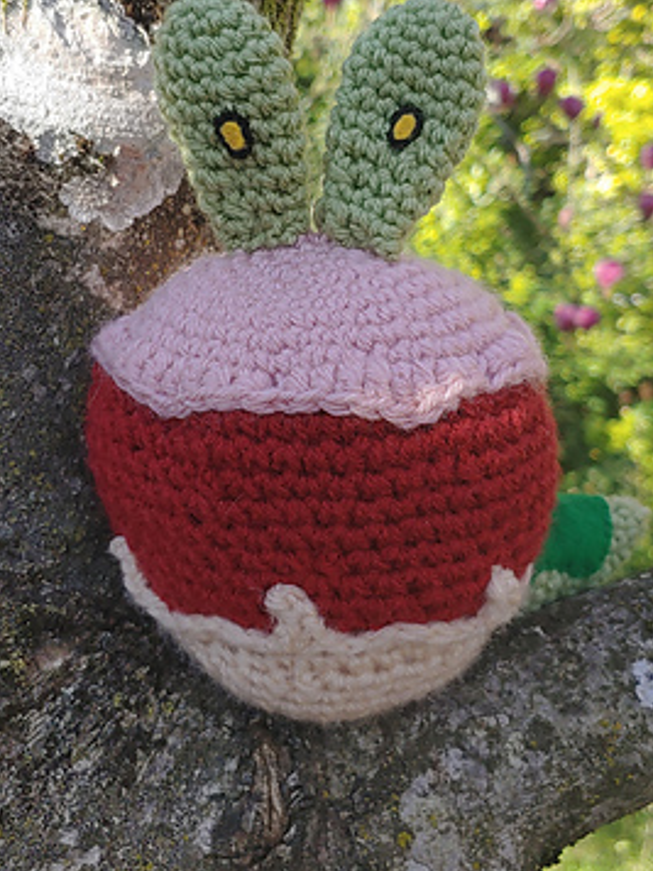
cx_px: 325
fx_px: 1132
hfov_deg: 32.2
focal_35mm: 45
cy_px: 272
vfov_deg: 41.4
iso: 50
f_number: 1.5
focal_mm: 4.23
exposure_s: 1/385
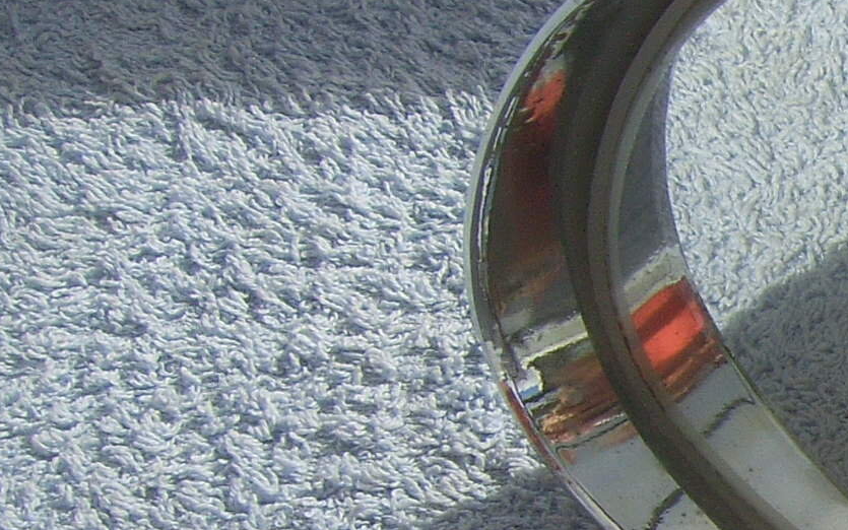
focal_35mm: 125
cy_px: 536
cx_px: 1308
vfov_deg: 10.4
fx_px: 2889
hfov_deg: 15.3
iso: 50
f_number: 6.4
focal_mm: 7.8
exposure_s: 1/250
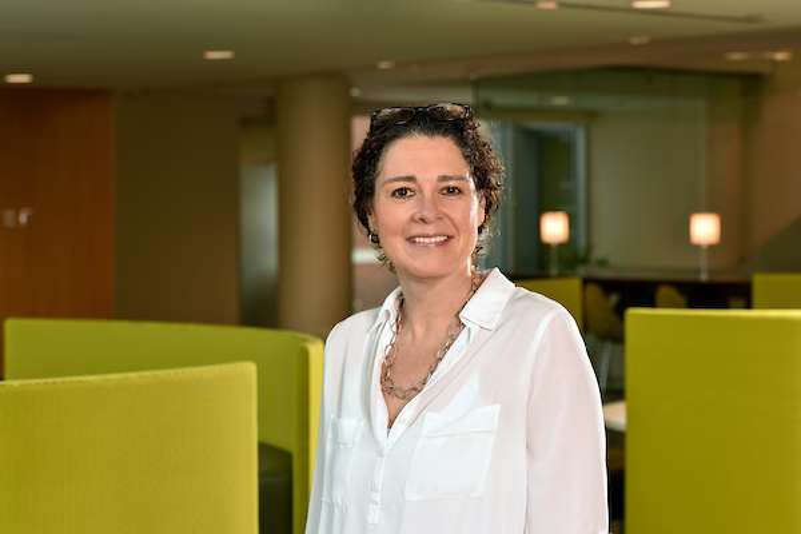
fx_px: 1891
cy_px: 267
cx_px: 400
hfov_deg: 23.9
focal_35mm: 85
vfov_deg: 16.1
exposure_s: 1/60
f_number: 5.6
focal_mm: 85
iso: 200
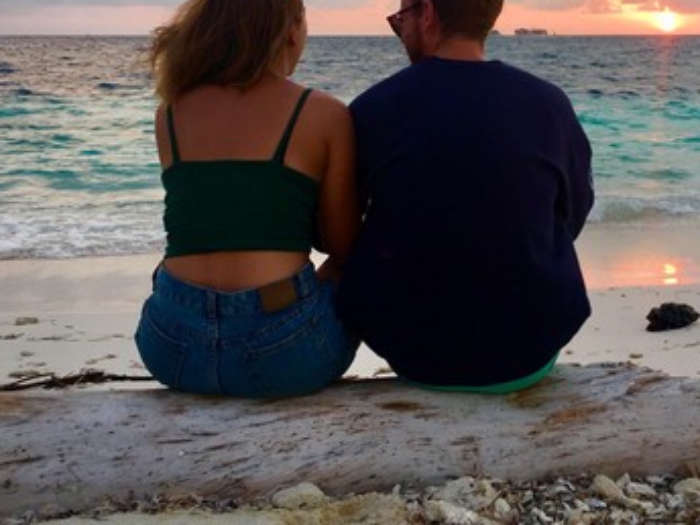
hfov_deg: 34.7
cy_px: 134
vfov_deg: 26.7
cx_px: 539
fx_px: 1092
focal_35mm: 54
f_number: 2.2
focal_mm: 4.15
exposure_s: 1/60
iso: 25
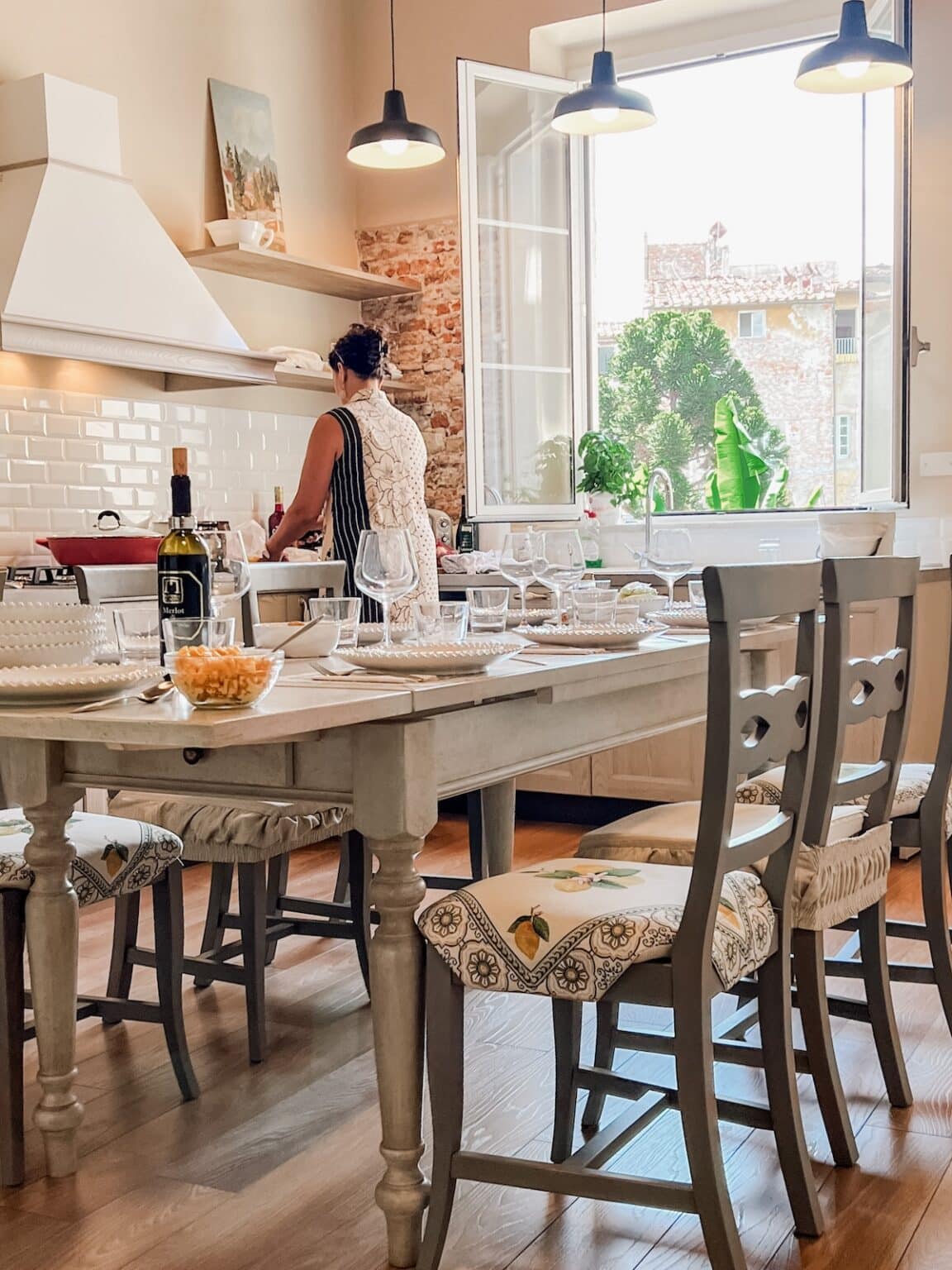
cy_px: 635
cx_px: 476
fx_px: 953
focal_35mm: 26
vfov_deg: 67.3
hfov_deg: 53.1
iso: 80
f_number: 1.5
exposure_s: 1/120
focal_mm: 5.7
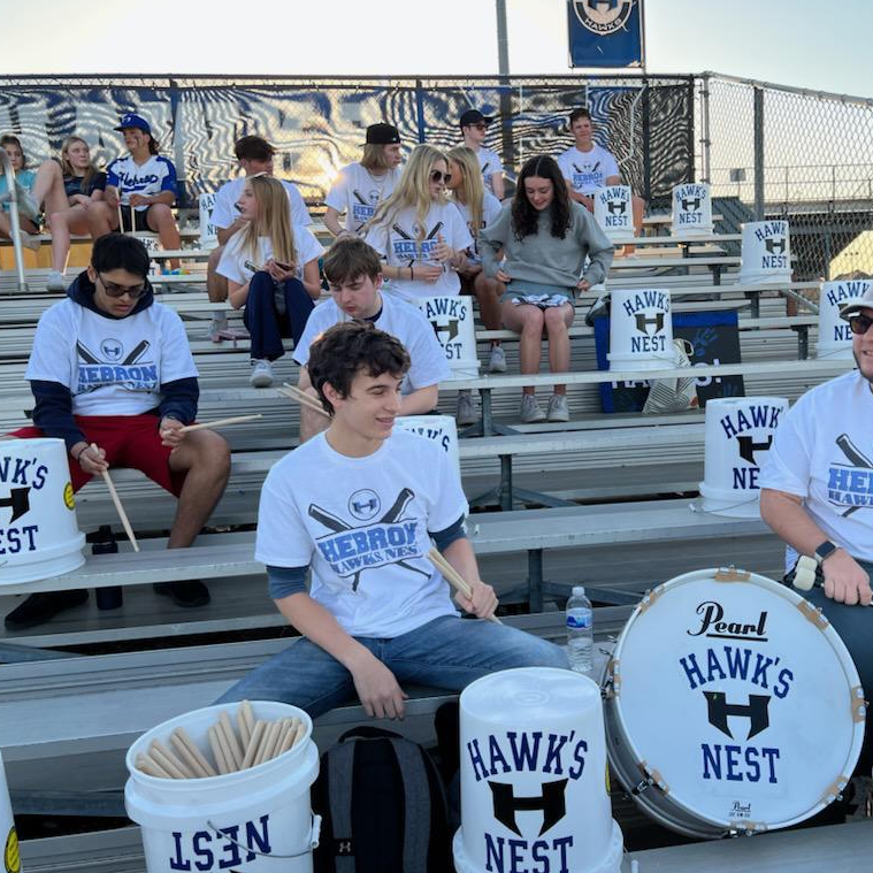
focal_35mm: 31
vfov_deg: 52.5
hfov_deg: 52.2
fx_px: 885
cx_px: 521
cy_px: 432
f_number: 1.5
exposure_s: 1/621
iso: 50
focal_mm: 5.7
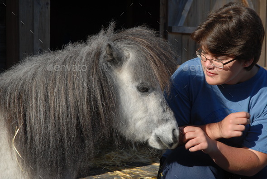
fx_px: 780
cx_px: 134
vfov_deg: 13.1
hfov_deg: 19.4
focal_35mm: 105
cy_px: 90
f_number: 7.1
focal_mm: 70
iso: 100
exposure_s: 1/200
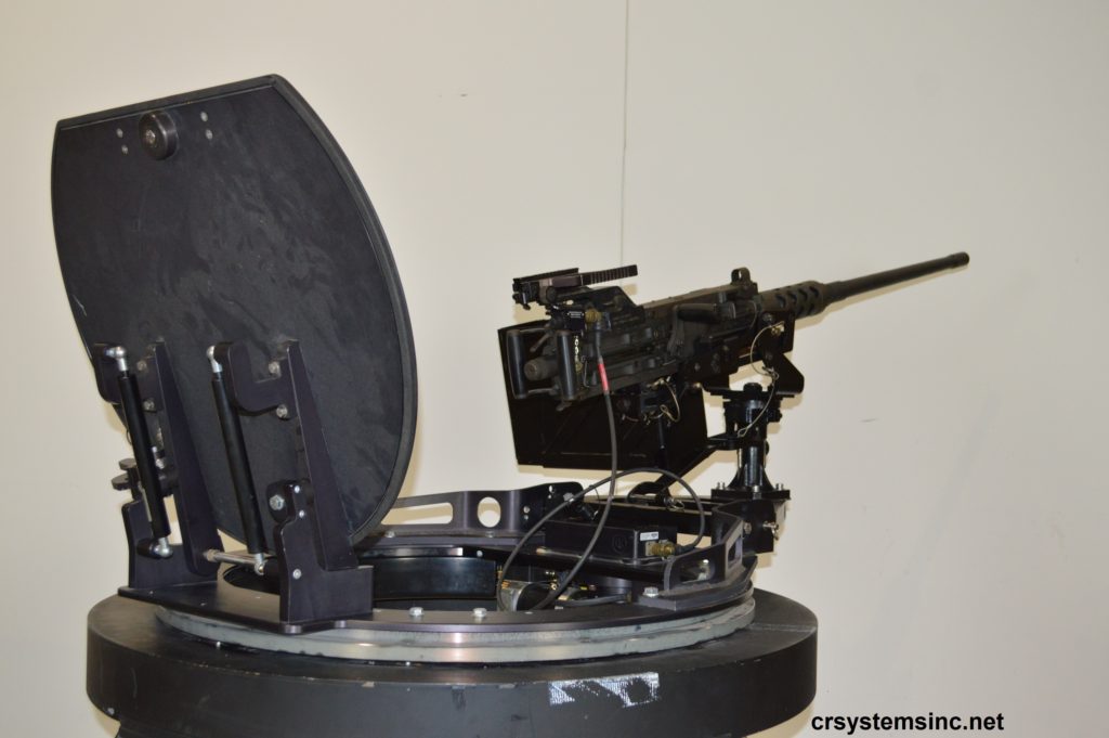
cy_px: 369
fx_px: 1385
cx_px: 554
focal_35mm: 45
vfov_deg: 29.8
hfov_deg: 43.6
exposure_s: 1/60
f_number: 4.5
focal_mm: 30
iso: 900
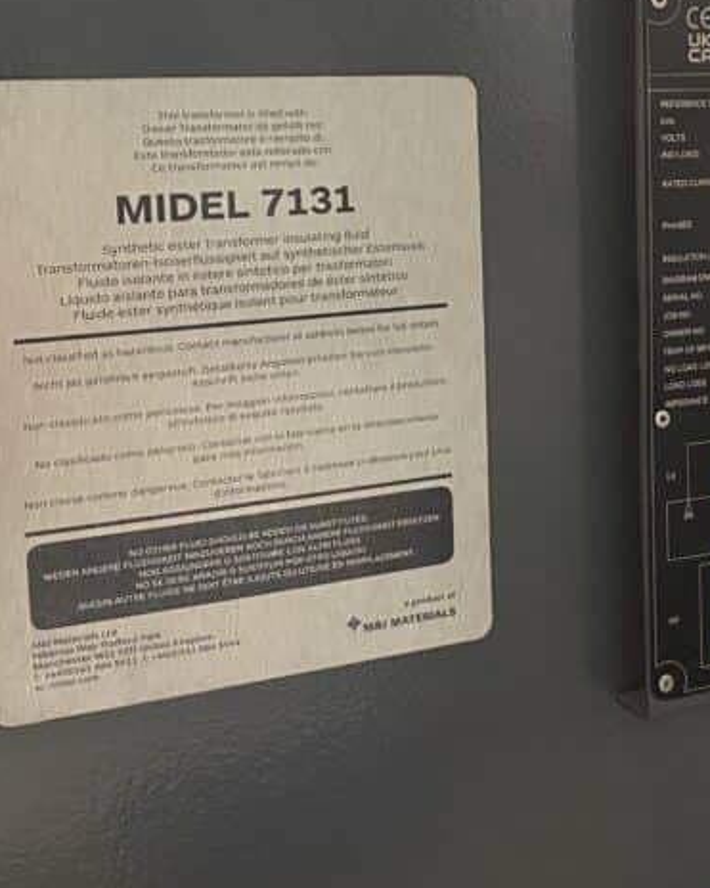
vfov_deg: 33.0
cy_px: 232
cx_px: 607
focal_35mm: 56
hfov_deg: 26.4
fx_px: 1471
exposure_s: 1/33
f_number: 1.8
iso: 500
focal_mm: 4.25
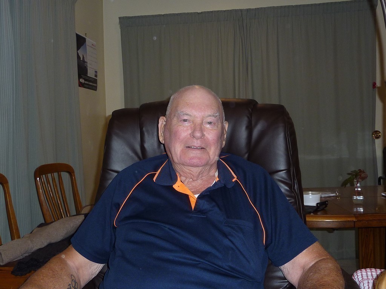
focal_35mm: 38
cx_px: 193
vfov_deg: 37.7
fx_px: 424
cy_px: 144
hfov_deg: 49.0
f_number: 3.3
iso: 125
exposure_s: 1/30
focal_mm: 4.4
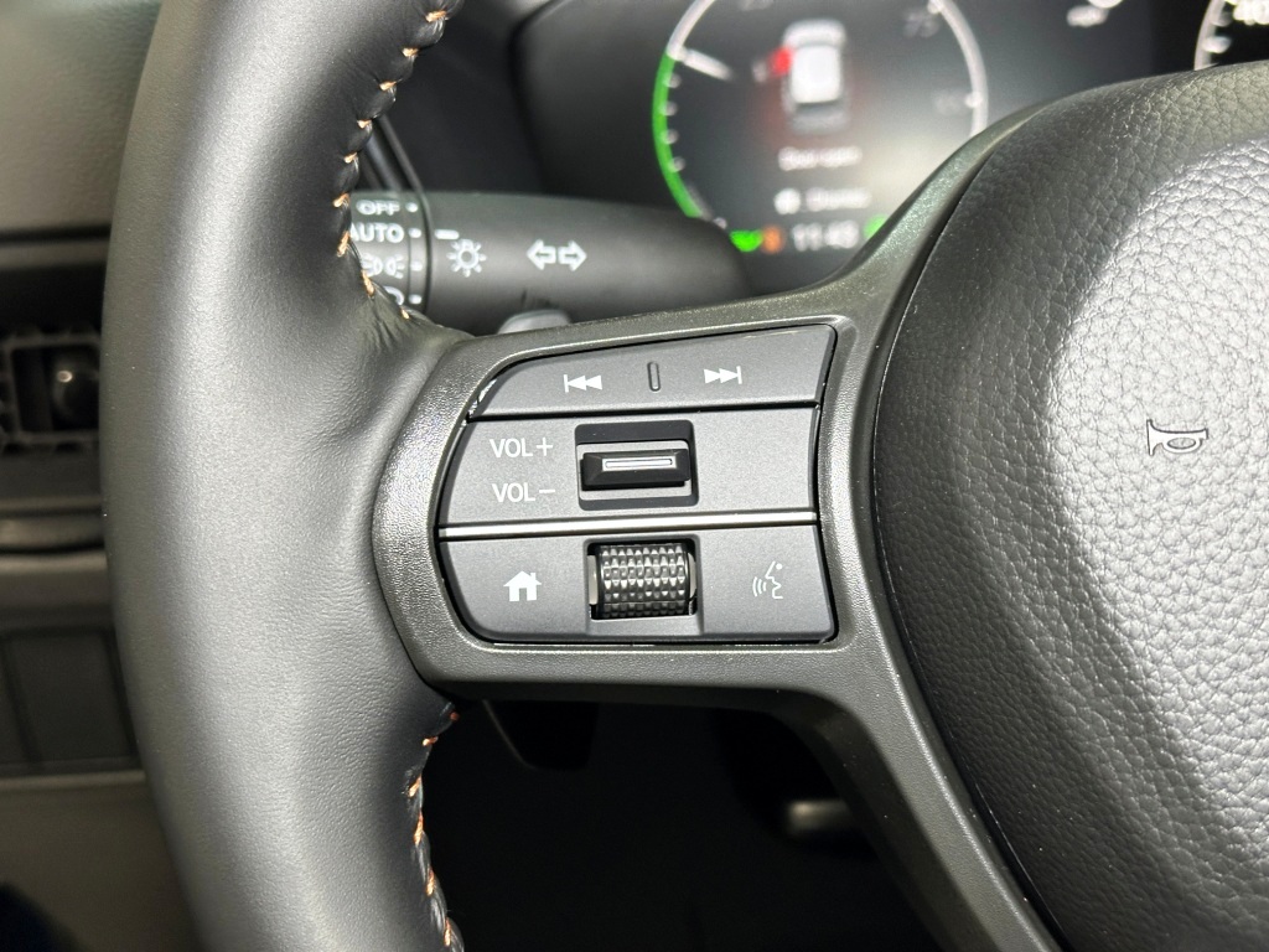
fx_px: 1760
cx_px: 634
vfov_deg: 30.3
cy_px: 476
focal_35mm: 48
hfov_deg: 39.7
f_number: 1.78
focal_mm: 6.86
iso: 320
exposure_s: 1/40
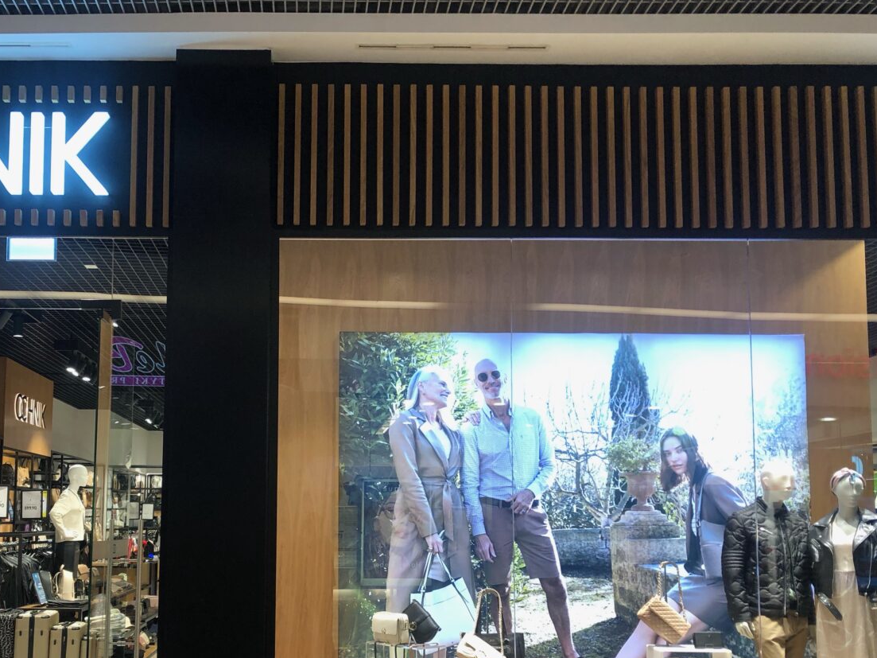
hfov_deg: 47.2
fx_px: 988
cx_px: 307
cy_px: 437
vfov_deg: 36.4
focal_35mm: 39
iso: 32
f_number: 1.8
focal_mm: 3.99
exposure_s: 1/33
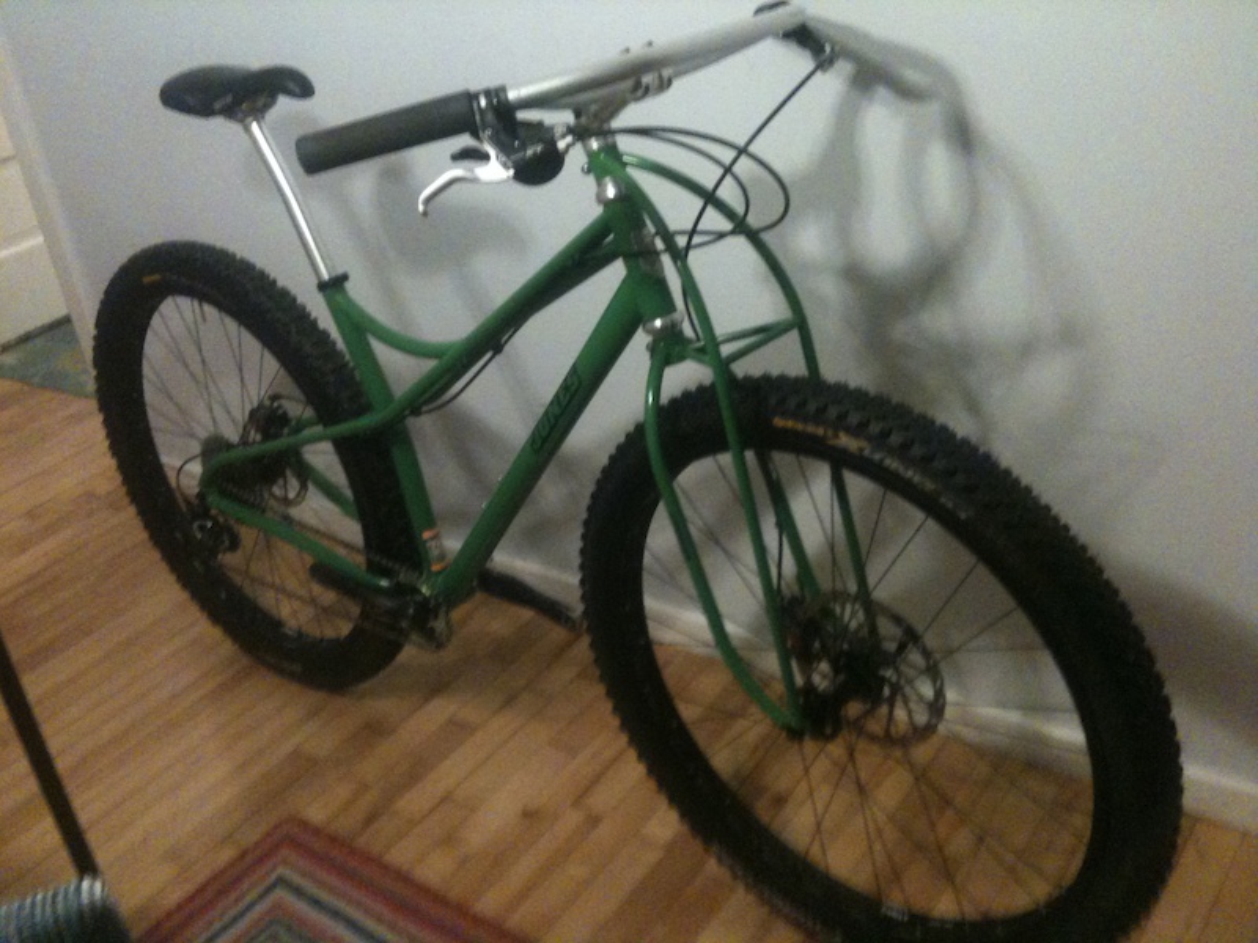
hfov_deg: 52.6
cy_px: 472
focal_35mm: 35
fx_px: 1272
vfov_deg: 40.7
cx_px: 629
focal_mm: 3.85
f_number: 2.8
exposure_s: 1/15
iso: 320
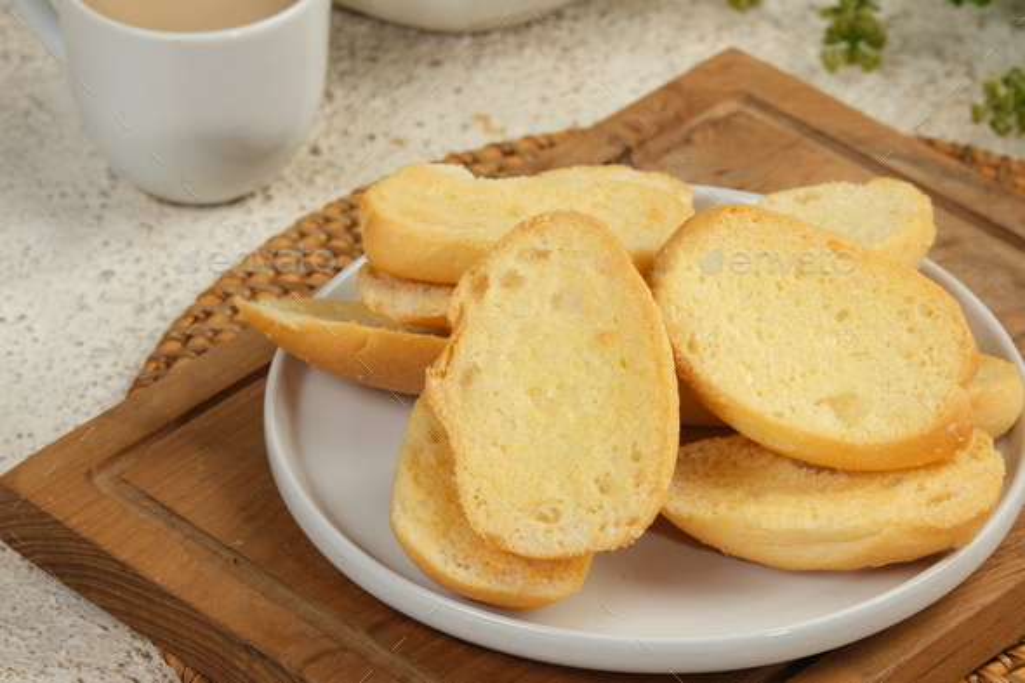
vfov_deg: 7.5
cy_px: 342
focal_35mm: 183
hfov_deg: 11.2
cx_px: 512
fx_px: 5209
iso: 160
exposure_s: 1/125
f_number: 11
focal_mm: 121.8
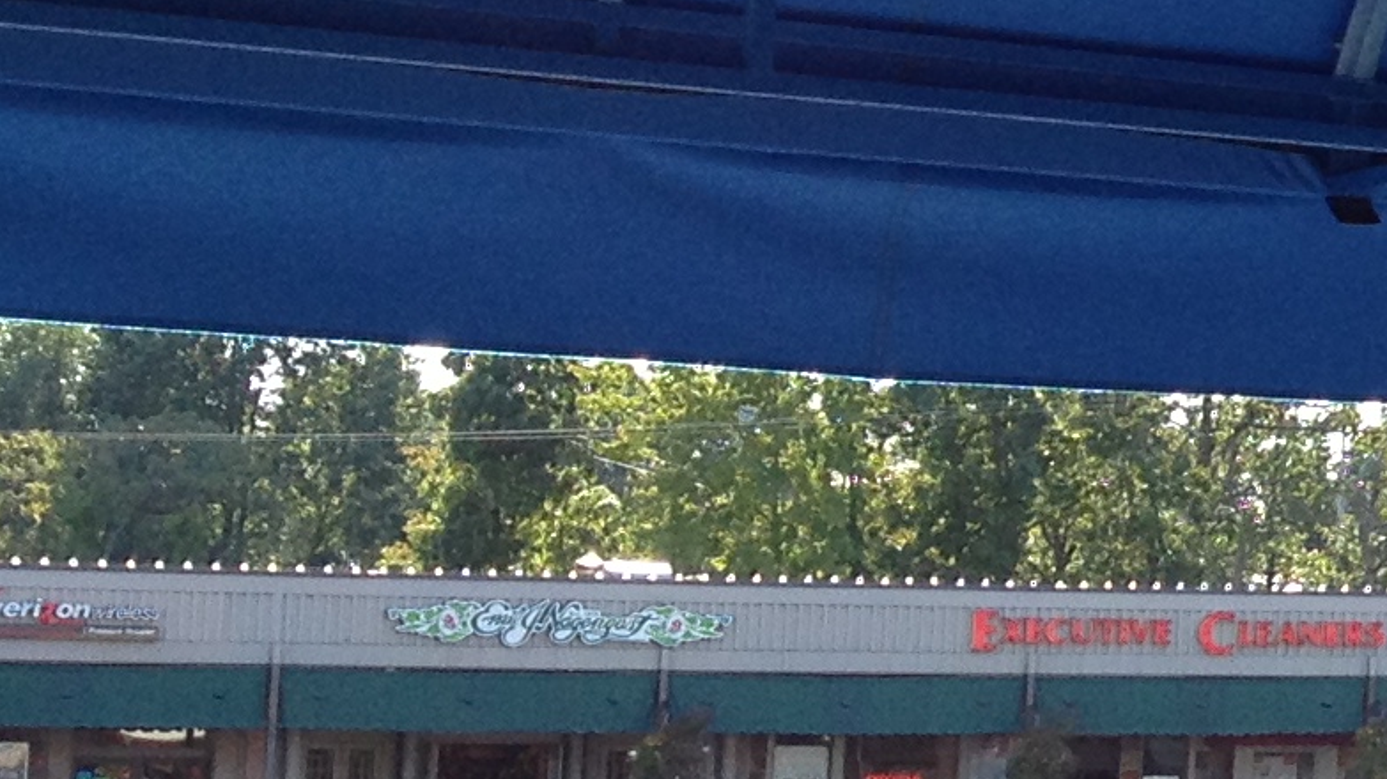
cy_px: 11
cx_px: 2832
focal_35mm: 159
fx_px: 5846
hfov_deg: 12.0
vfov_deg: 7.6
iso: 64
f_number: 2.4
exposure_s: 1/345
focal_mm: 4.28
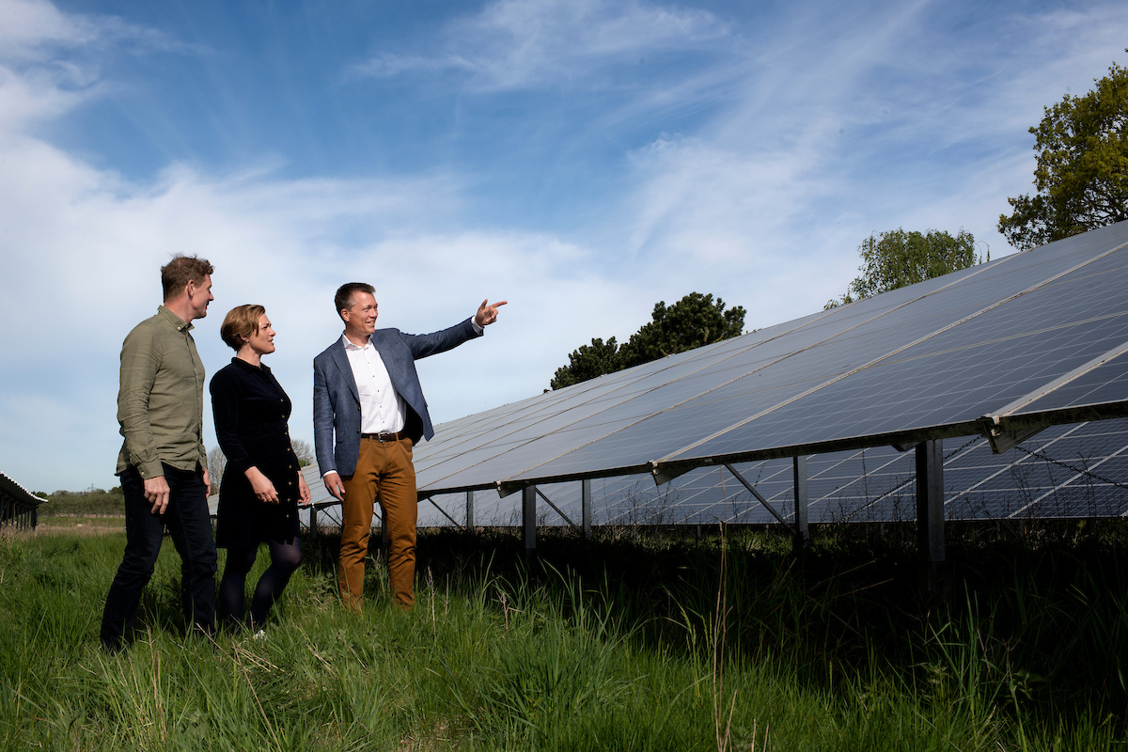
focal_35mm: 35
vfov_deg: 37.9
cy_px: 376
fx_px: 1097
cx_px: 564
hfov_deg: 54.4
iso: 100
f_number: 16
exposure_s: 1/160
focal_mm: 35
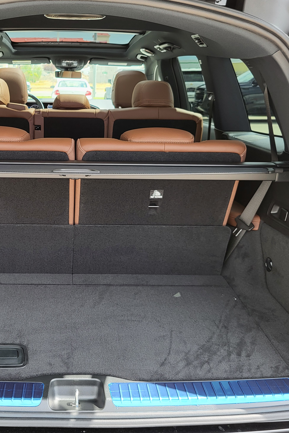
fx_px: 445
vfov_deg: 51.9
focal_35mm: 37
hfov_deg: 35.2
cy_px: 217
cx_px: 73
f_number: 1.8
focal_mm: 5.4
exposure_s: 1/135
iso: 40
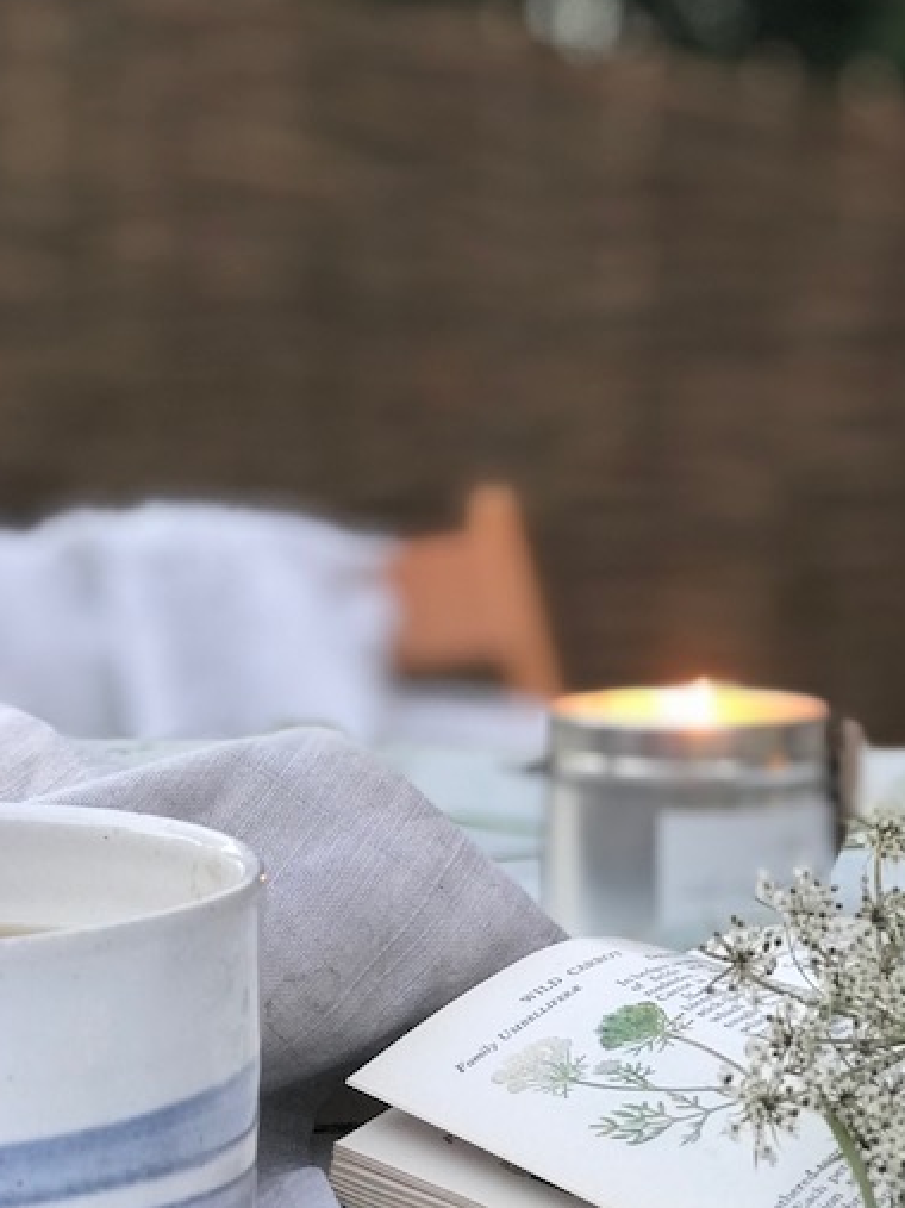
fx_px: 2511
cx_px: 564
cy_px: 541
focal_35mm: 72
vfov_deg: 27.0
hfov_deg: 20.4
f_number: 2.8
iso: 200
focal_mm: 6.6
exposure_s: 1/50
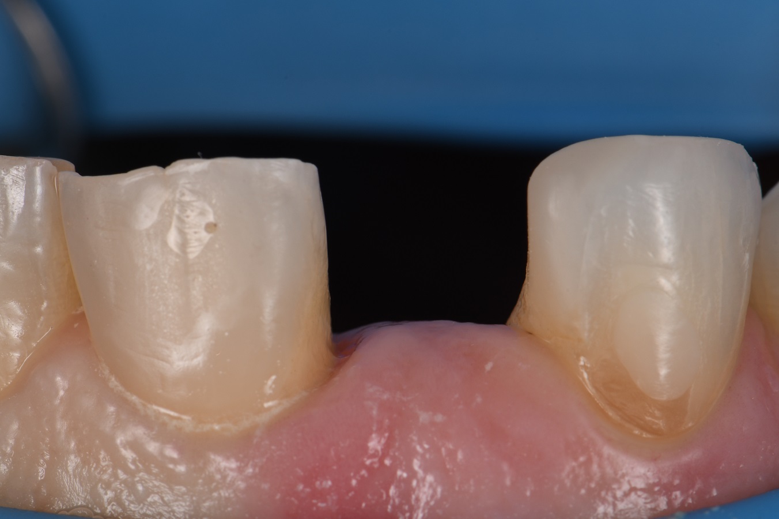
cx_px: 390
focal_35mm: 157
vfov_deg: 8.7
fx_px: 3395
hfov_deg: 13.1
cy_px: 260
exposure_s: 1/160
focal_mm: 105
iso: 200
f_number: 32
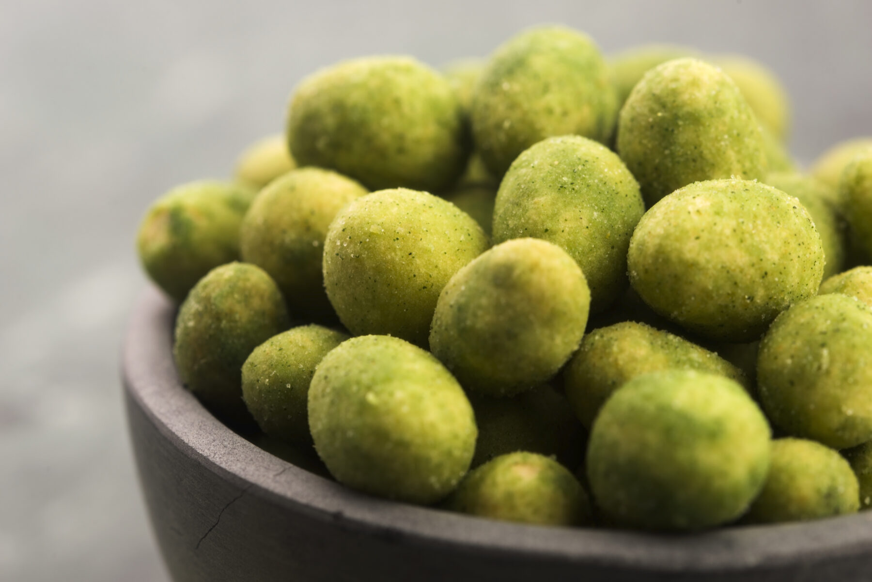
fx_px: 2544
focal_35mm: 105
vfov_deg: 13.0
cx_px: 436
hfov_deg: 19.5
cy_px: 291
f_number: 11
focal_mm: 105
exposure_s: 1/8
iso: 100
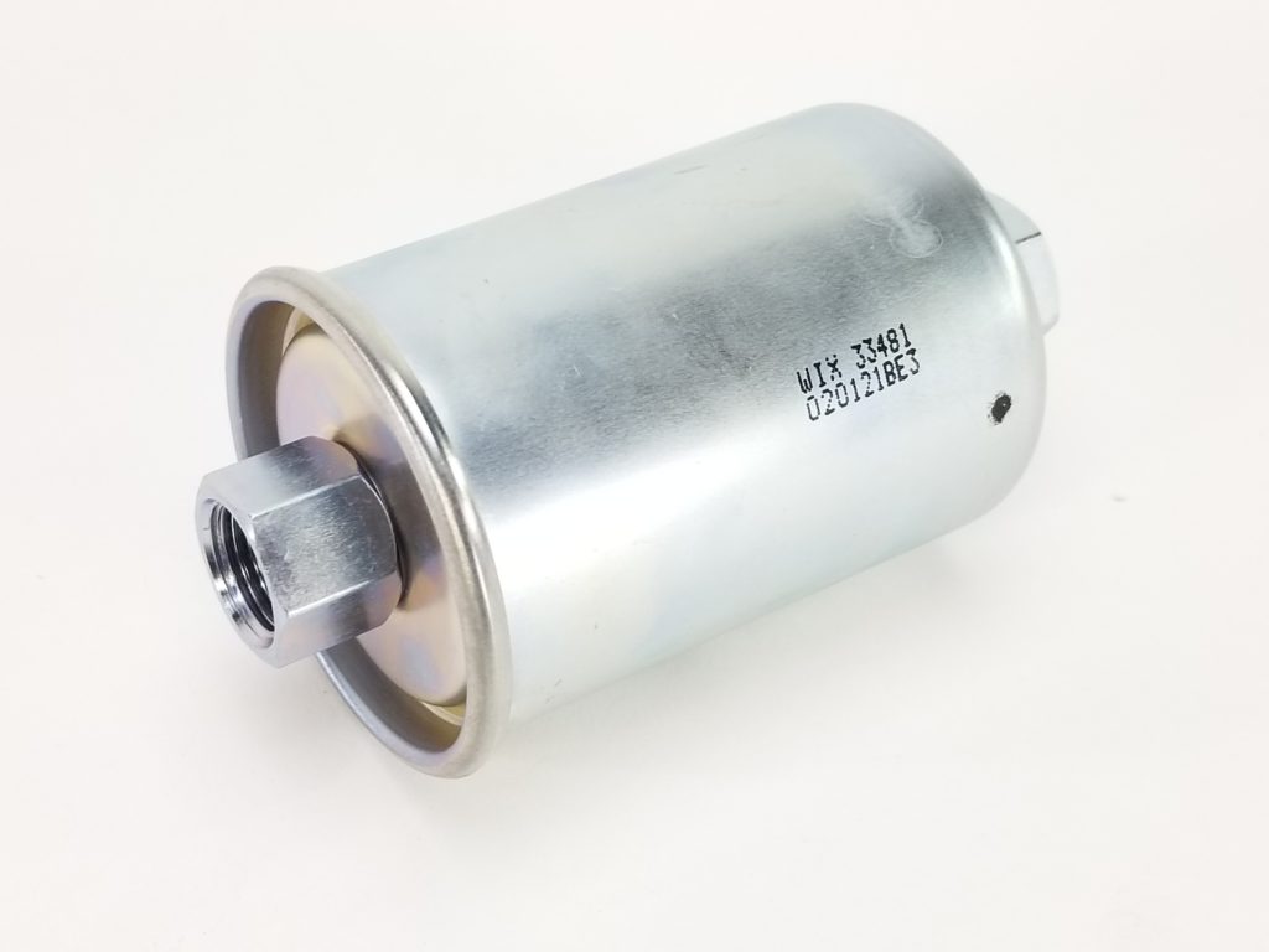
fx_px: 953
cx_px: 634
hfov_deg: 67.3
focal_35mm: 26
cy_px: 476
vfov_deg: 53.1
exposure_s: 1/133
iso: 50
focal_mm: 4.25
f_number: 1.7
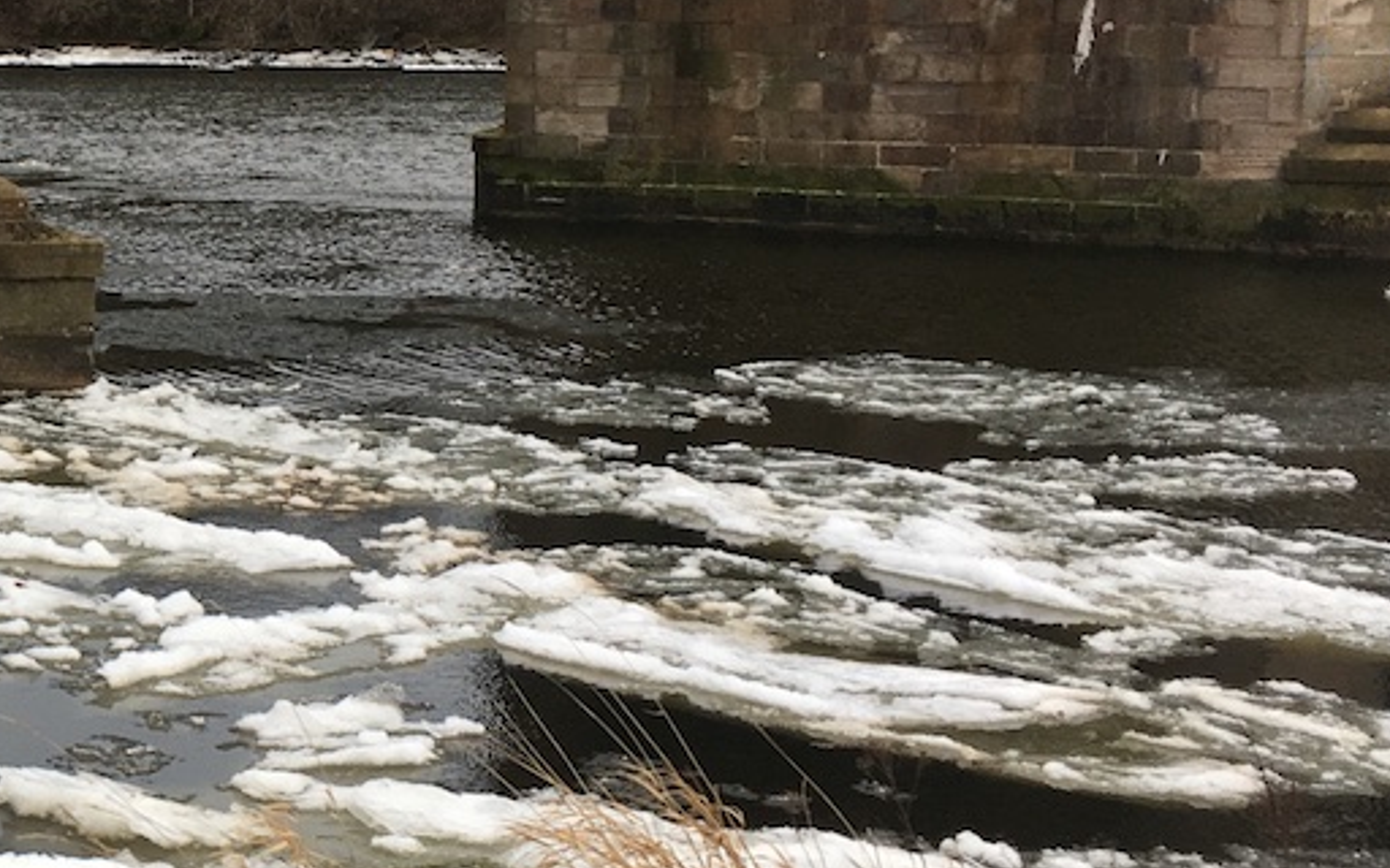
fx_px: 2728
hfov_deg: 26.4
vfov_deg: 18.1
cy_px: 315
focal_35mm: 72
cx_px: -122
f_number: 2.2
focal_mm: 4.15
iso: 32
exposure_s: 1/100
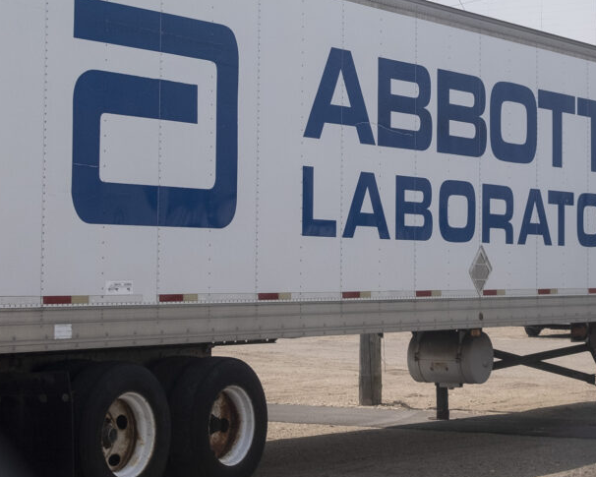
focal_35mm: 111
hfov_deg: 17.1
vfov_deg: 13.8
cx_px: 528
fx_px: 1958
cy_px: 101
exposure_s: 1/2500
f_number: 4
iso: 250
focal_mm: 23
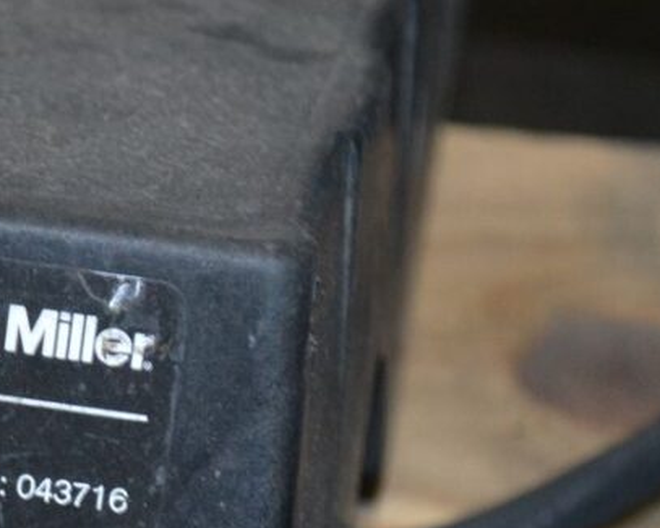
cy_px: 584
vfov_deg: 6.3
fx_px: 4758
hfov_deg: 7.8
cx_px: -259
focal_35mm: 243
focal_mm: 55
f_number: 5.6
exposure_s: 1/60
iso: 1400
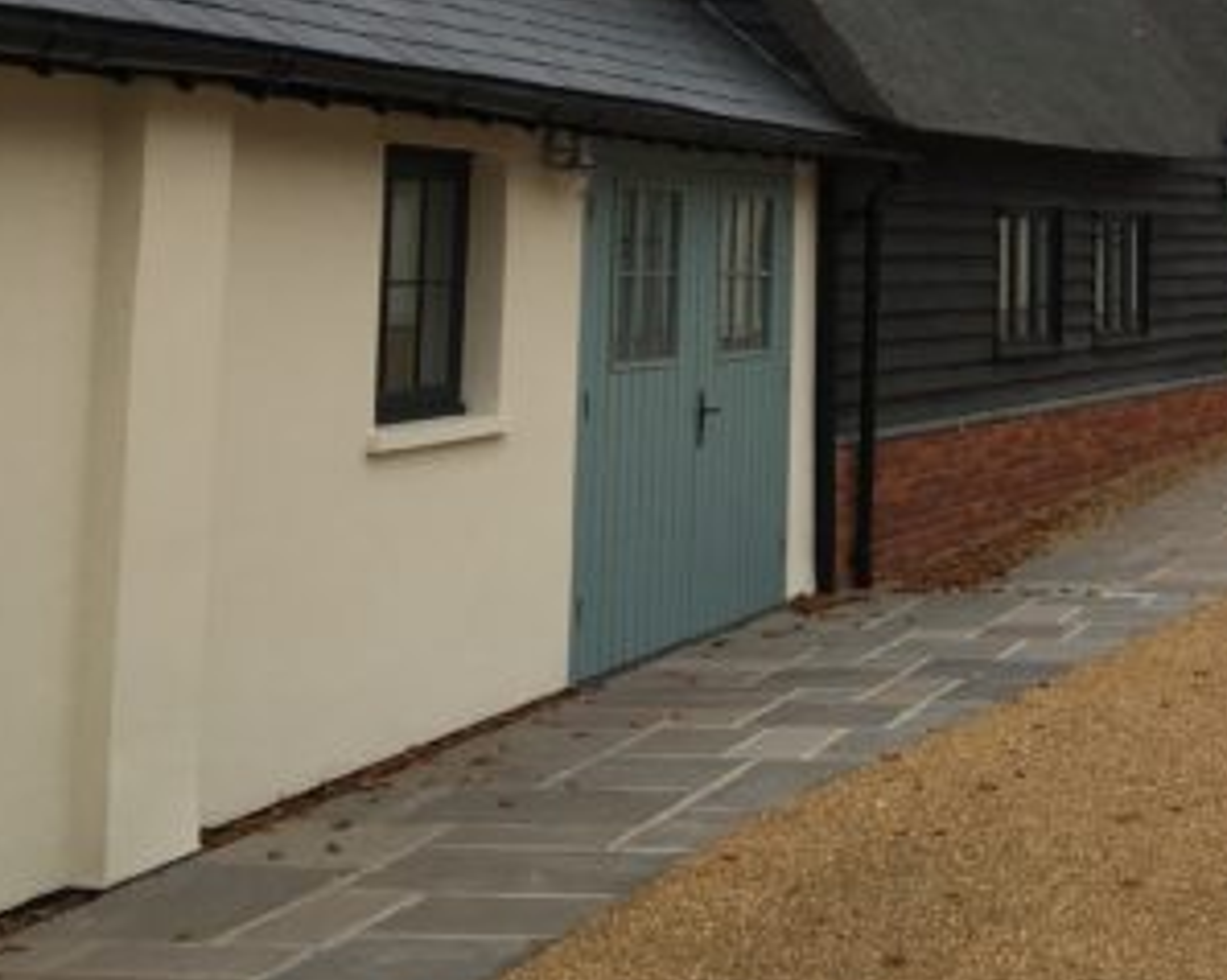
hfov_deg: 24.6
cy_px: -86
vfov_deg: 20.1
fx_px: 2649
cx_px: 1289
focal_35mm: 73
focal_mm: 4.15
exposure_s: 1/686
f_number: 2.2
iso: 25
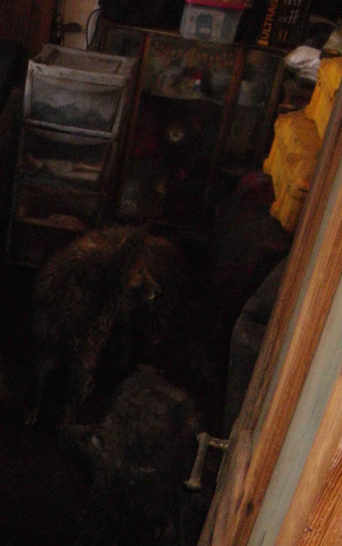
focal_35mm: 63
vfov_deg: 31.0
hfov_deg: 19.4
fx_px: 939
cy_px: 488
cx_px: -75
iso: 400
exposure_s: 1/50
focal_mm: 5
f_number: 3.5
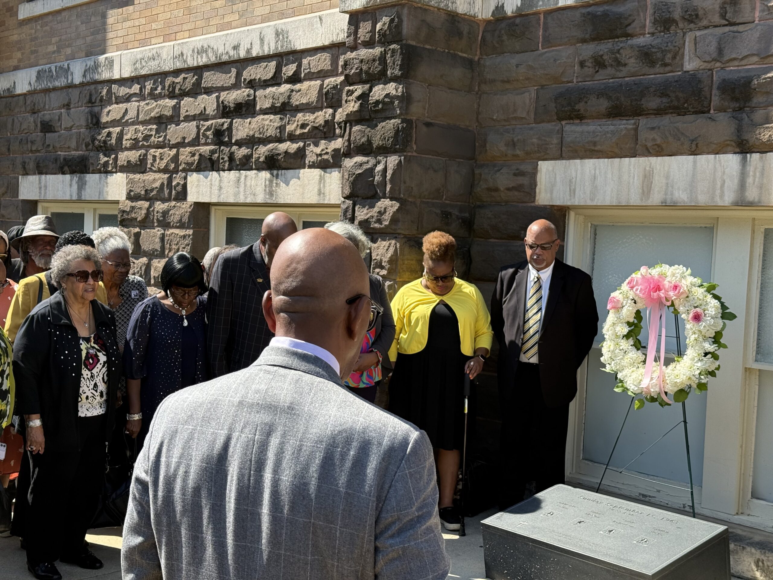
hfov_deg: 39.7
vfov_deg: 30.3
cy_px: 290
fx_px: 1072
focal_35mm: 48
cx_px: 386
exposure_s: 1/1285
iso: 64
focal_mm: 6.76
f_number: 1.78
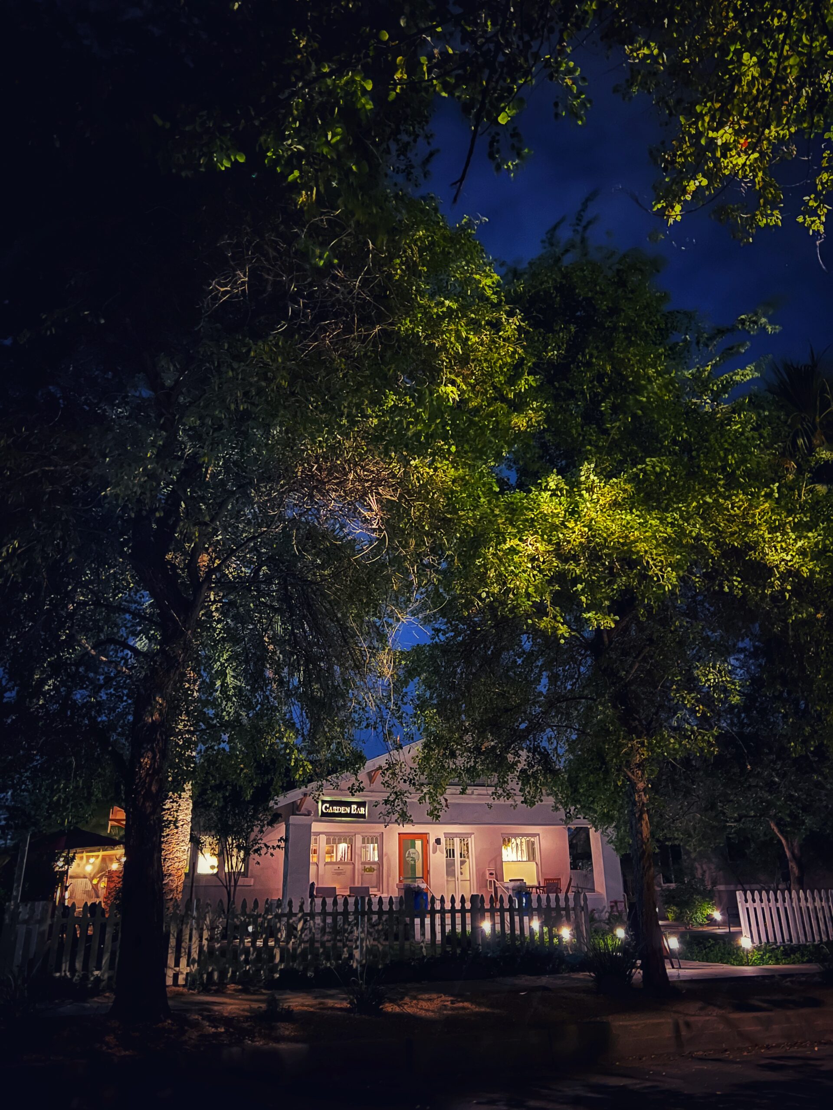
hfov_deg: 53.1
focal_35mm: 26
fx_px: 834
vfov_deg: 67.3
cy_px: 555
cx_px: 416
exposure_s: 1/5
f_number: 1.5
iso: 1600
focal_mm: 5.7
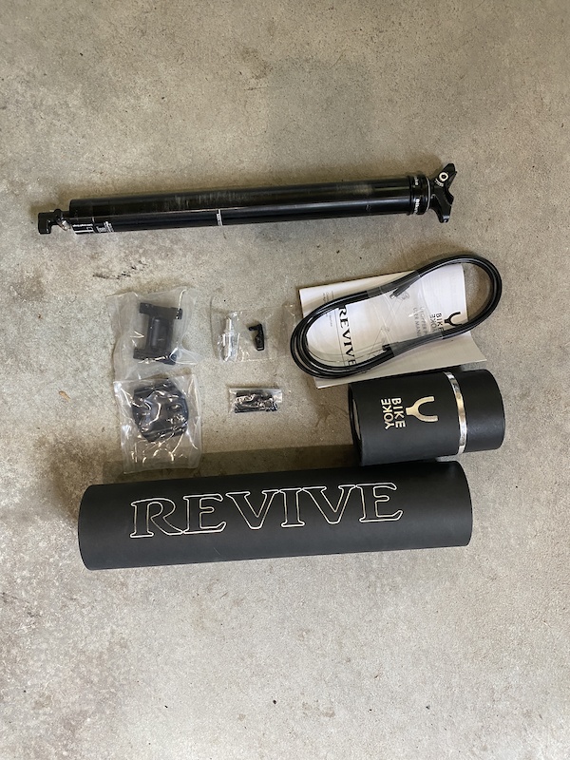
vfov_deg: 67.3
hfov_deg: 53.1
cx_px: 285
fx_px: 571
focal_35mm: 26
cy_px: 380
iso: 250
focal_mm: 4.25
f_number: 1.8
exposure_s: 1/60
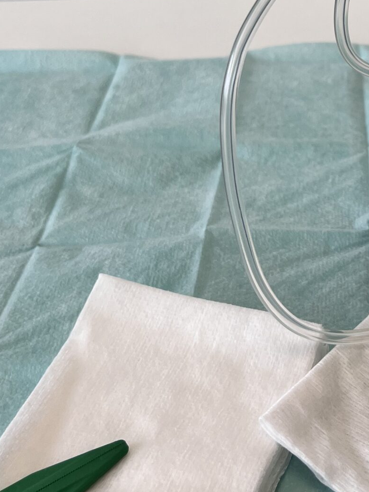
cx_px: 345
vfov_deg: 29.0
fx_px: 910
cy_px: 48
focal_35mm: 64
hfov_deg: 22.3
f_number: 1.6
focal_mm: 5.1
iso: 50
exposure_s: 1/550
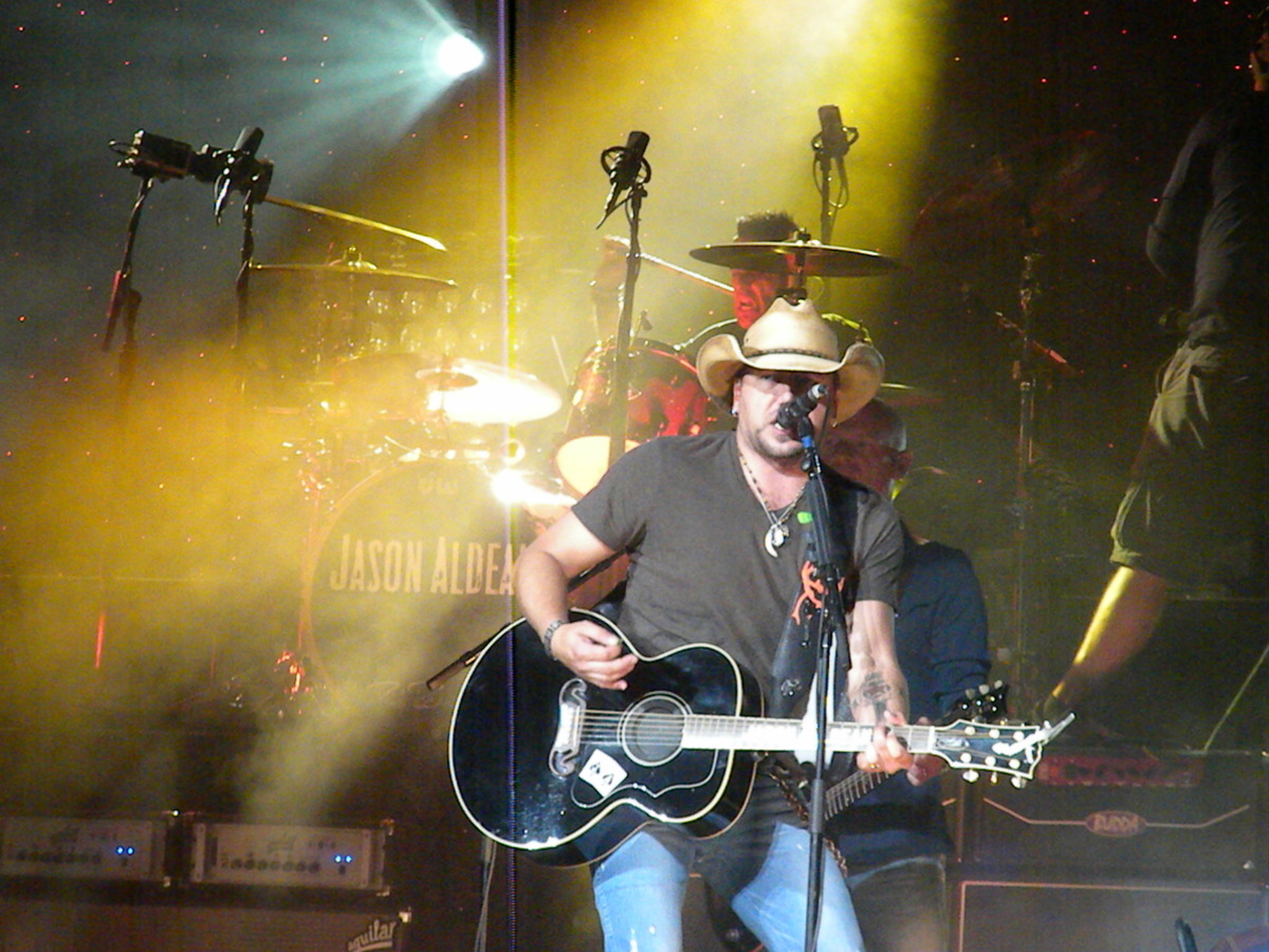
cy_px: 476
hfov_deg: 7.6
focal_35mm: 260
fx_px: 9531
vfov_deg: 5.7
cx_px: 634
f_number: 5.3
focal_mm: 46.2
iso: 1440
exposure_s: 1/404
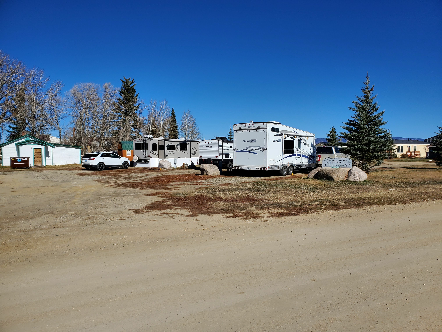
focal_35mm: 26
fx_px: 332
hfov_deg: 67.3
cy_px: 166
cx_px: 221
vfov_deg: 53.1
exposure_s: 1/3417
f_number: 2.4
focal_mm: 4.3
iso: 50
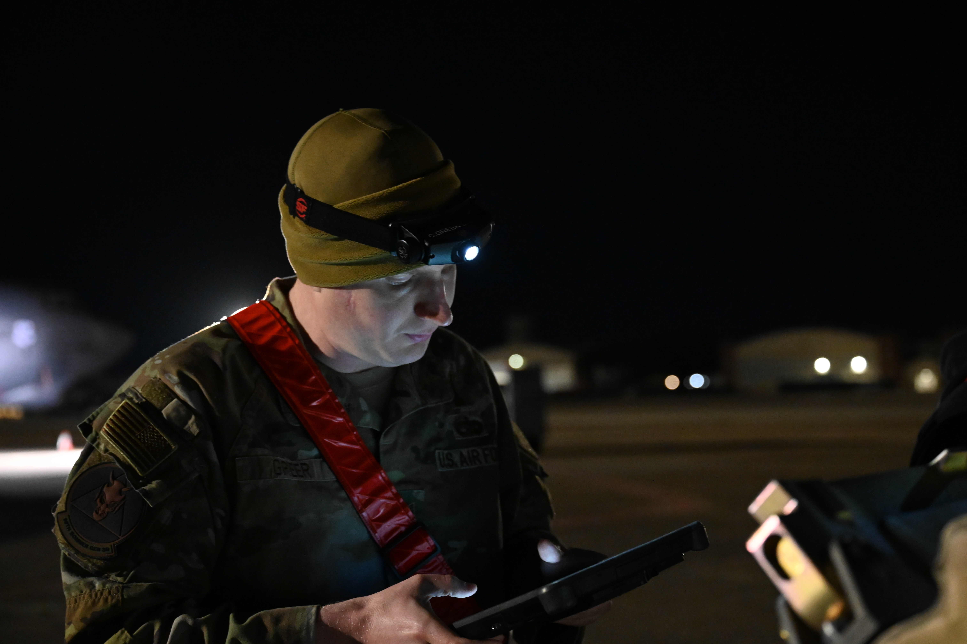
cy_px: 322
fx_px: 1557
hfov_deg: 34.5
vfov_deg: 23.3
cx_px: 484
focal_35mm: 58
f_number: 4
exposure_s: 1/100
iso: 10000
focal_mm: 58
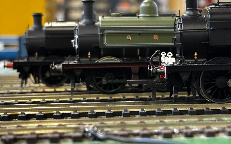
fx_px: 560
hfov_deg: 23.1
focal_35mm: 89
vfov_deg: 14.6
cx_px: 166
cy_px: 39
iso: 64
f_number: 1.6
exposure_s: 1/50
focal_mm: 5.96
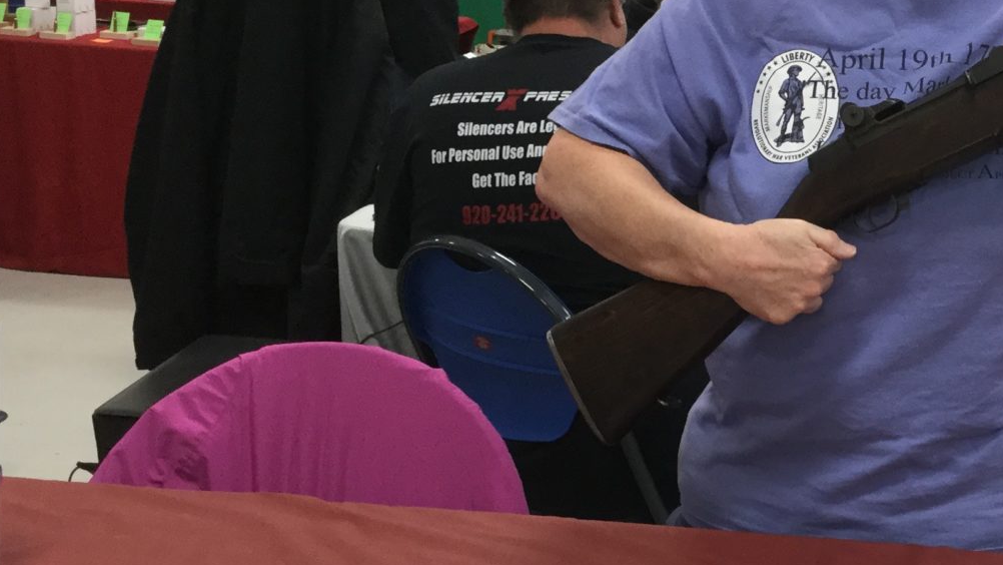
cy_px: 363
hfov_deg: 29.4
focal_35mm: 69
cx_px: 885
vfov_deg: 17.5
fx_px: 1835
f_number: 2.4
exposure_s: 1/30
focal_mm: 3.3
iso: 64
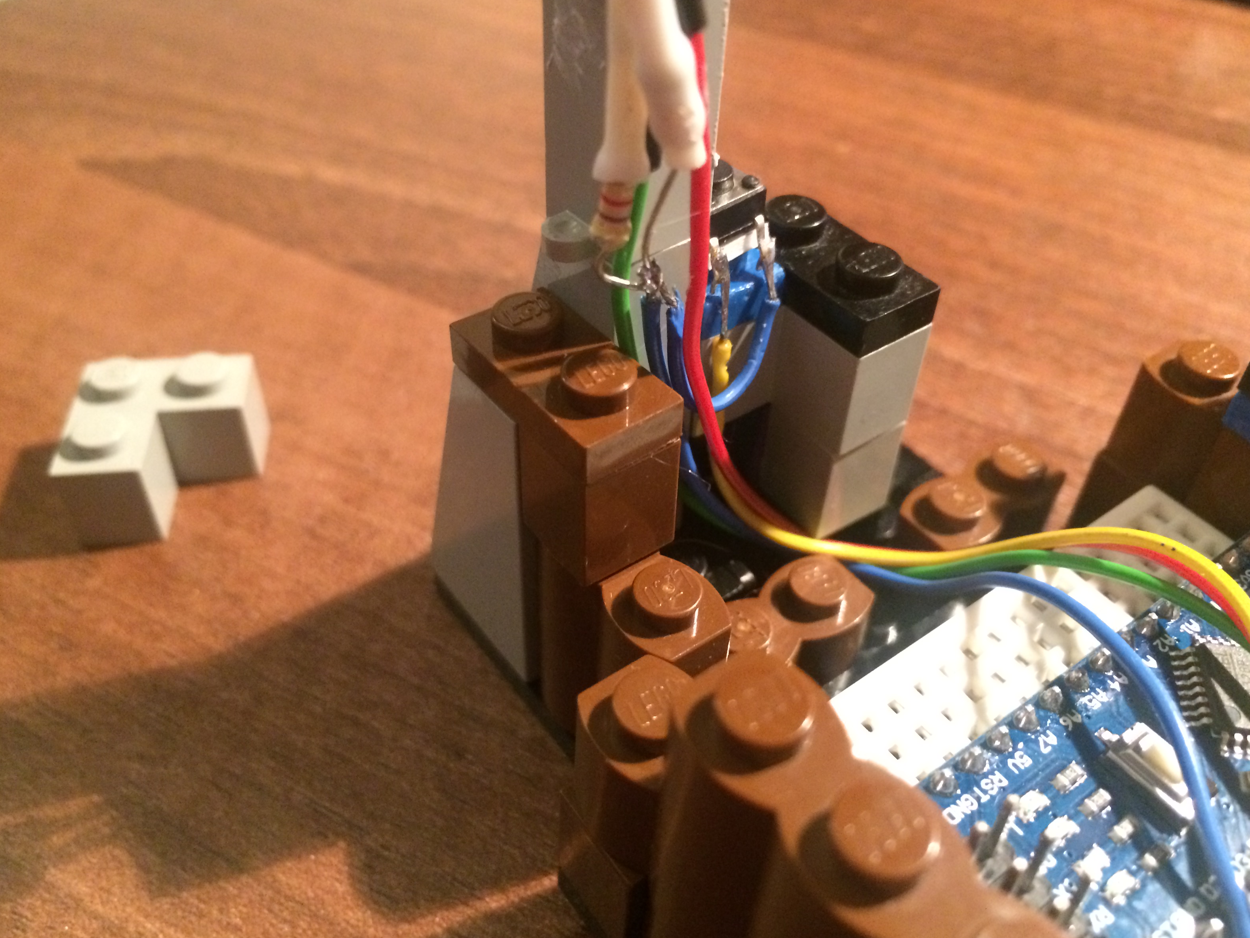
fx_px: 1083
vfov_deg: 46.8
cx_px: 632
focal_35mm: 30
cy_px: 471
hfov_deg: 60.0
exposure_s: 1/17
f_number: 2.2
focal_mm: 4.15
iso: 500
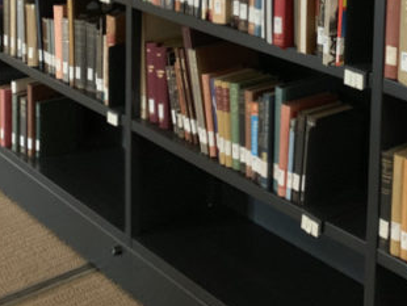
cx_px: 332
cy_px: -74
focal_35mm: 67
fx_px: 788
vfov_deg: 20.4
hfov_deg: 28.3
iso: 640
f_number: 1.8
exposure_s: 1/30
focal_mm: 4
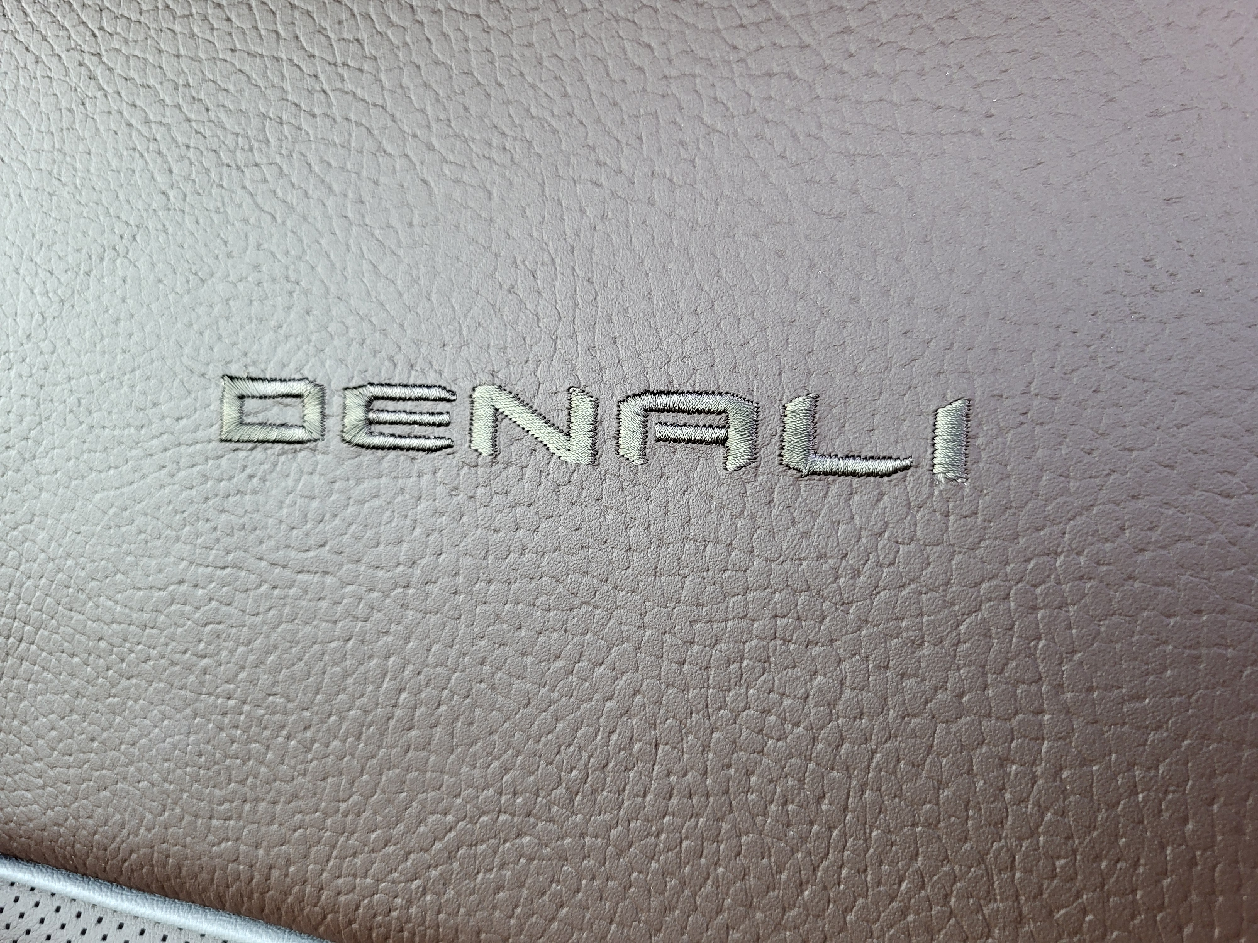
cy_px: 472
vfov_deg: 53.1
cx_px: 629
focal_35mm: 26
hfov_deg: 67.3
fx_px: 945
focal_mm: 5.4
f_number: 1.8
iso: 100
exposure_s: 1/120
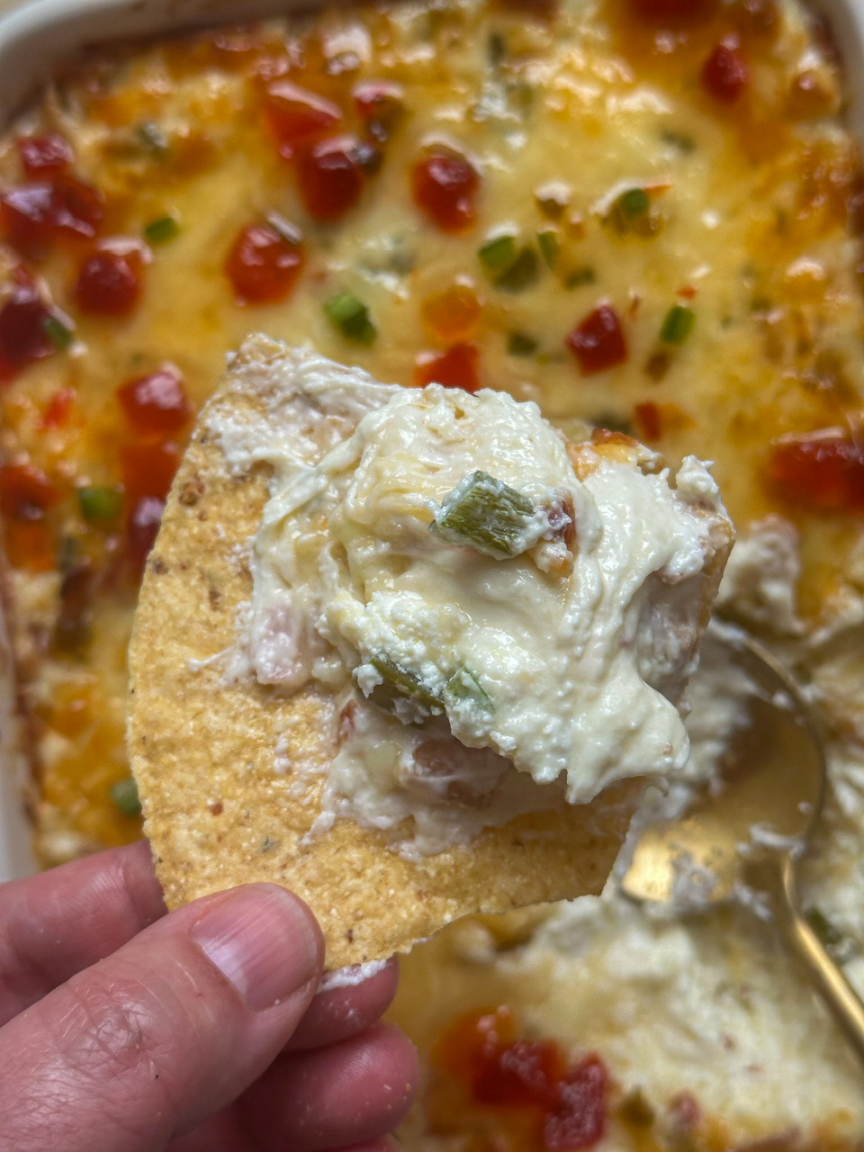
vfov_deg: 39.7
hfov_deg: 30.3
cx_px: 432
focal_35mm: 48
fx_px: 1597
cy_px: 576
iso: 80
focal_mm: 6.86
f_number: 1.8
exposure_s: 1/120
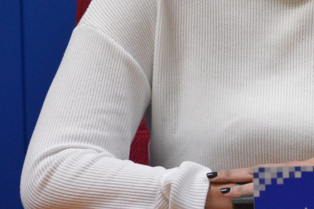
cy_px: -30
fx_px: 4741
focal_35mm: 544
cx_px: 296
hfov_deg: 3.8
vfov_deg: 2.5
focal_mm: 140
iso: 3200
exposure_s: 1/320
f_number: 4.8
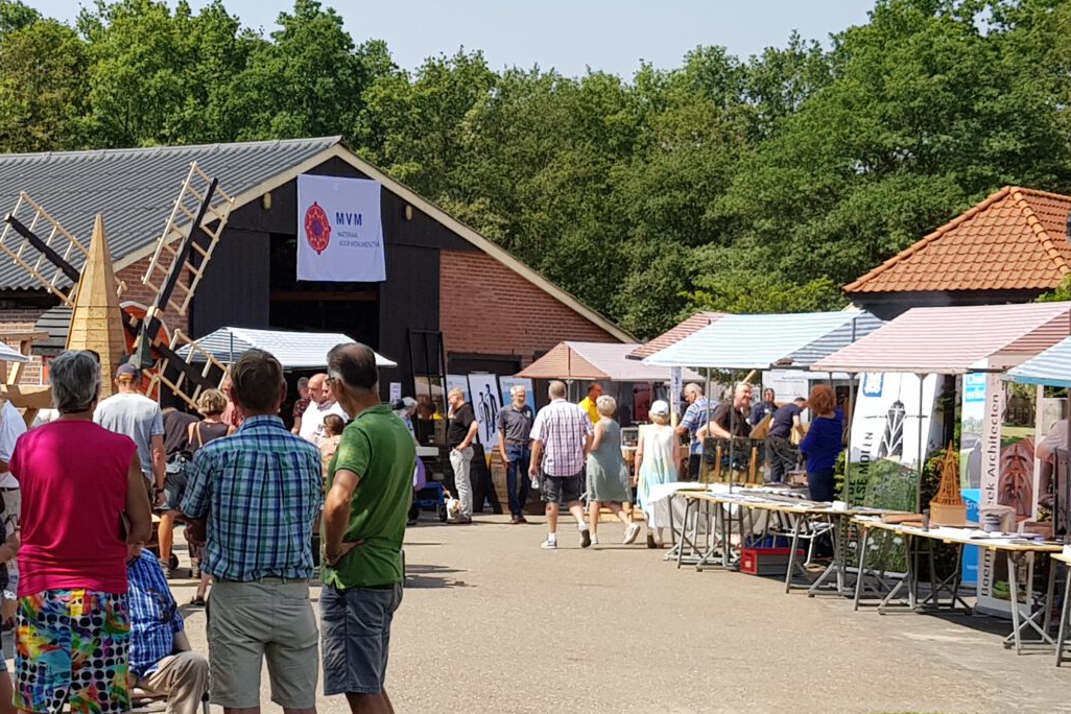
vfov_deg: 25.1
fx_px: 1606
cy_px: 381
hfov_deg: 35.5
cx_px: 197
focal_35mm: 54
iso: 40
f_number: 1.7
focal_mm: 4.2
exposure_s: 1/1504
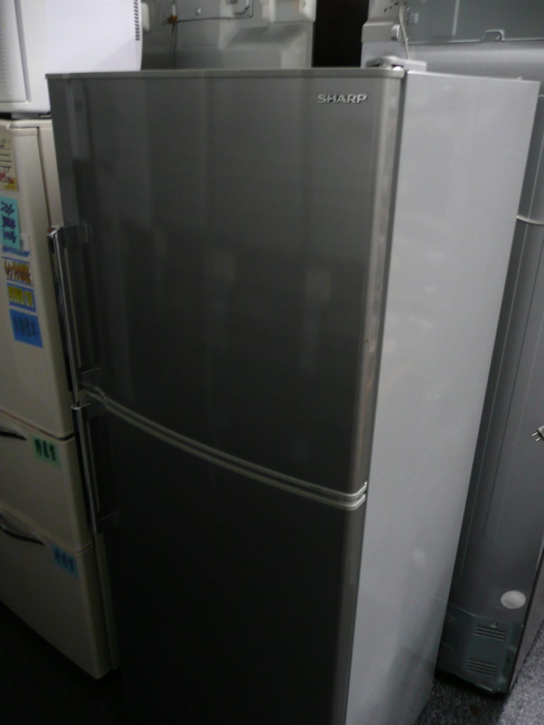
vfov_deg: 63.4
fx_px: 587
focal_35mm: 28
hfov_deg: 49.7
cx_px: 272
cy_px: 362
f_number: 3.3
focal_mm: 4.6
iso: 200
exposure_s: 1/8
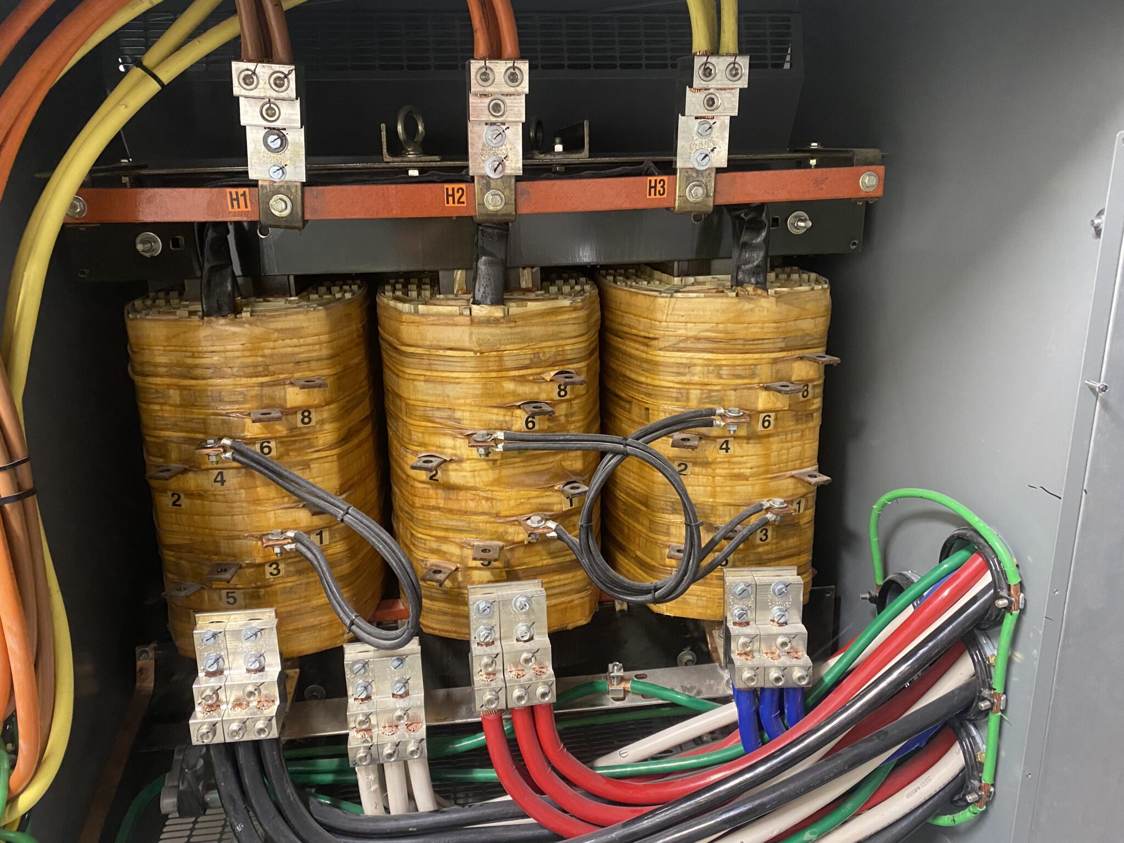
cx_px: 562
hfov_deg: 67.3
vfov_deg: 53.1
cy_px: 422
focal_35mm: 26
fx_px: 844
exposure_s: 1/41
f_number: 1.8
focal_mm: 4.25
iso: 500
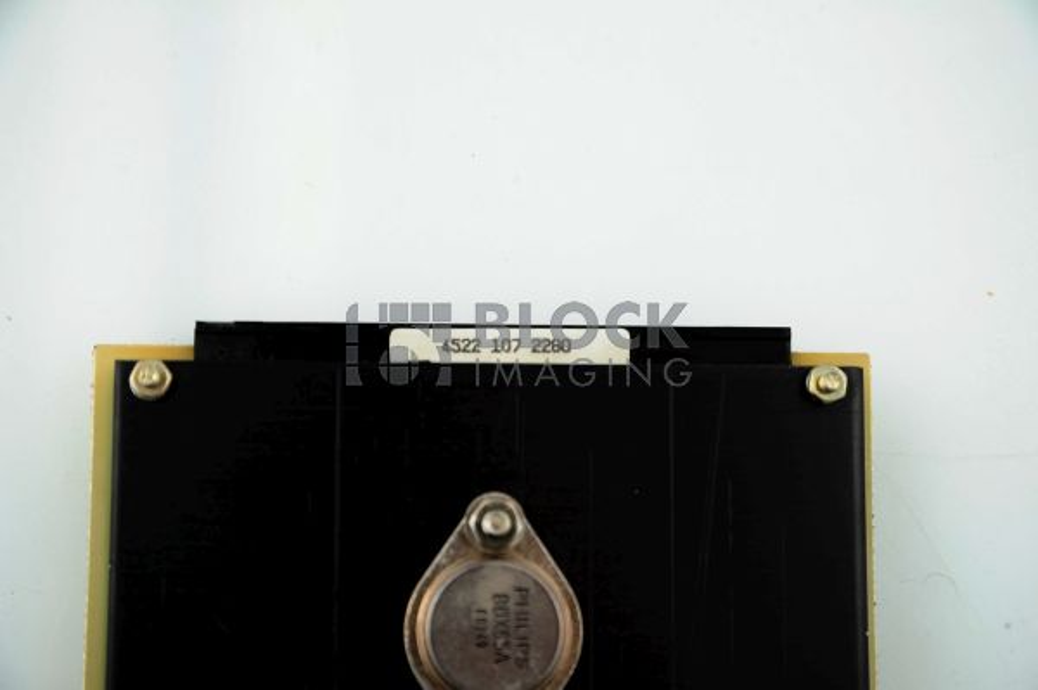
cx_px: 519
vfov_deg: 11.4
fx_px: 3457
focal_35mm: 120
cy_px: 345
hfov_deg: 17.1
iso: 640
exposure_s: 1/100
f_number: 8
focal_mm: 120
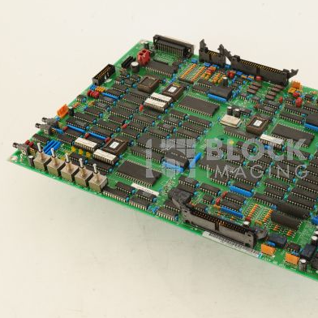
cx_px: 227
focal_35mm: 65
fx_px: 676
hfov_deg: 26.2
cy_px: 159
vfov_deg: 26.5
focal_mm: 50
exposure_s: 1/160
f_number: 13
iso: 1600
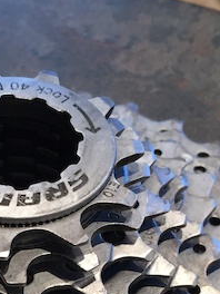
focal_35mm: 88
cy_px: 327
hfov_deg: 16.6
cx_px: 21
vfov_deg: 21.1
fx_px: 746
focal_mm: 4.15
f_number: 2.2
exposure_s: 1/33
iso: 100
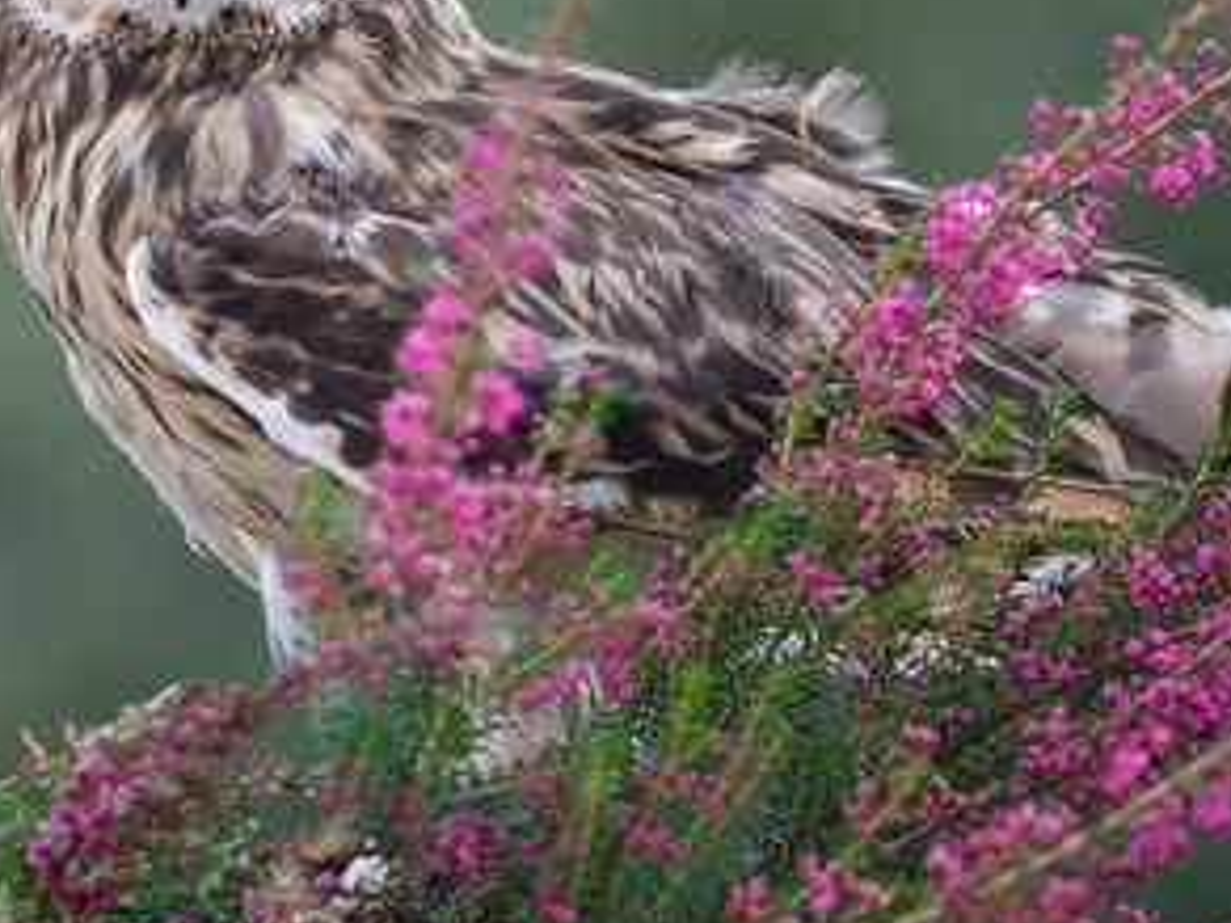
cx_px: 116
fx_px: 43101
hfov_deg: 1.6
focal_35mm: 1212
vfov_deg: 1.2
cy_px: 192
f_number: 4
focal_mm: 500
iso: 200
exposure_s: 1/200
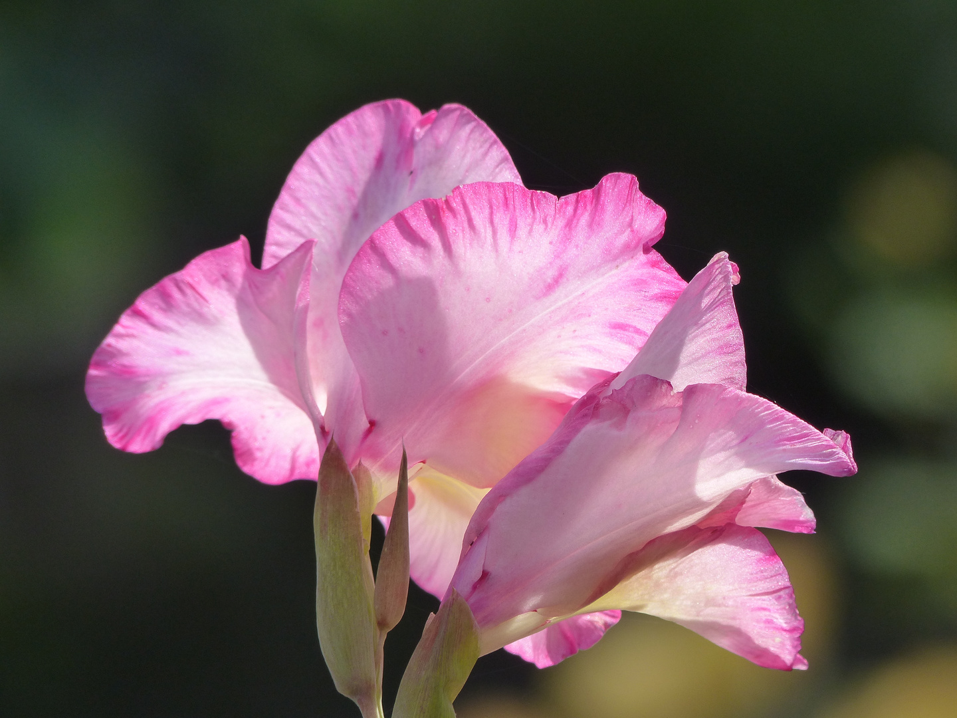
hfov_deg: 3.3
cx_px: 478
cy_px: 359
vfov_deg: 2.5
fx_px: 16588
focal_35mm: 600
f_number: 4
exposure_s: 1/640
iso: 160
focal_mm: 108
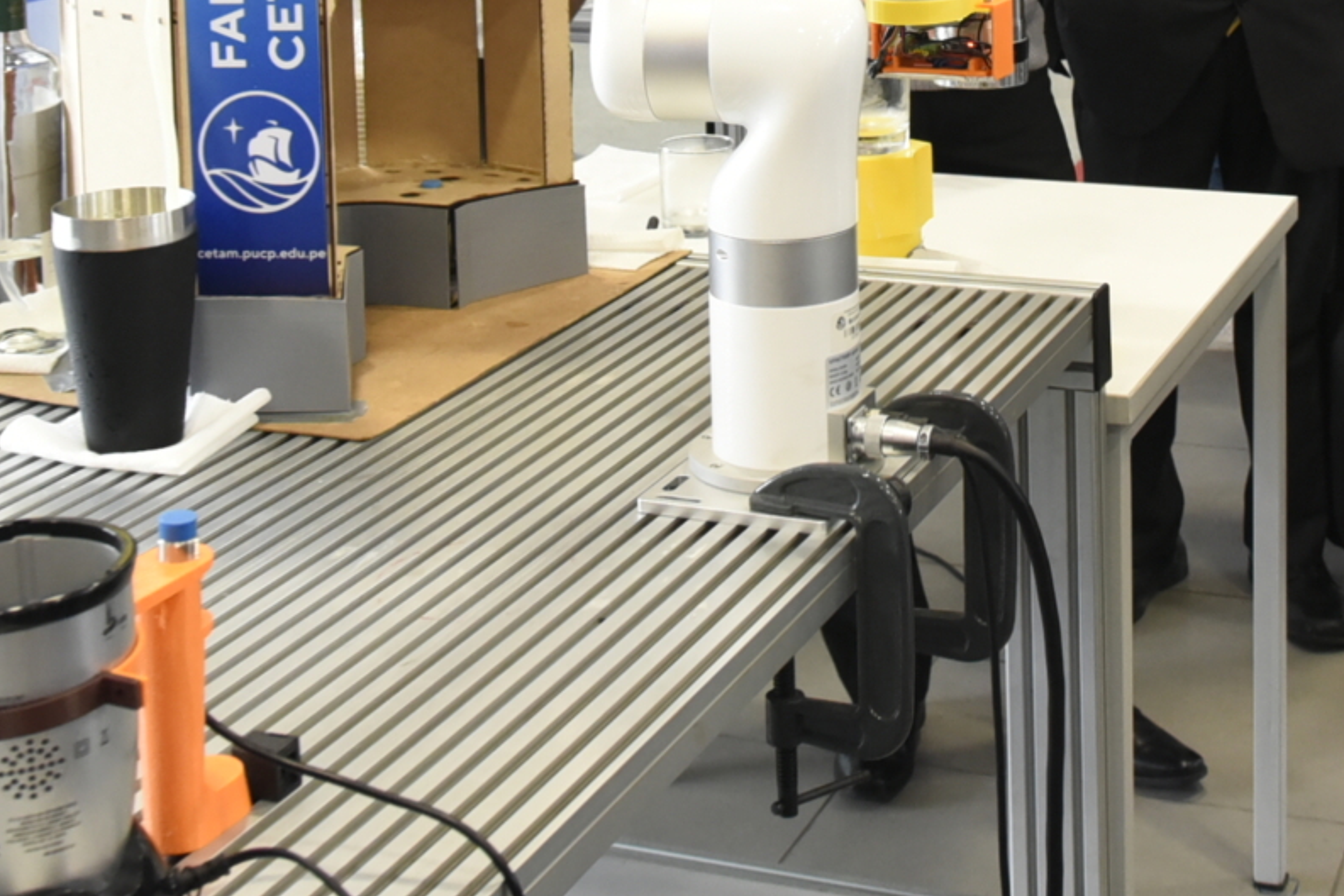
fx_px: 2315
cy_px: -204
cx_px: 898
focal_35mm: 62
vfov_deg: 20.4
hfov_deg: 32.1
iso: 3200
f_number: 5.6
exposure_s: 1/160
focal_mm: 24
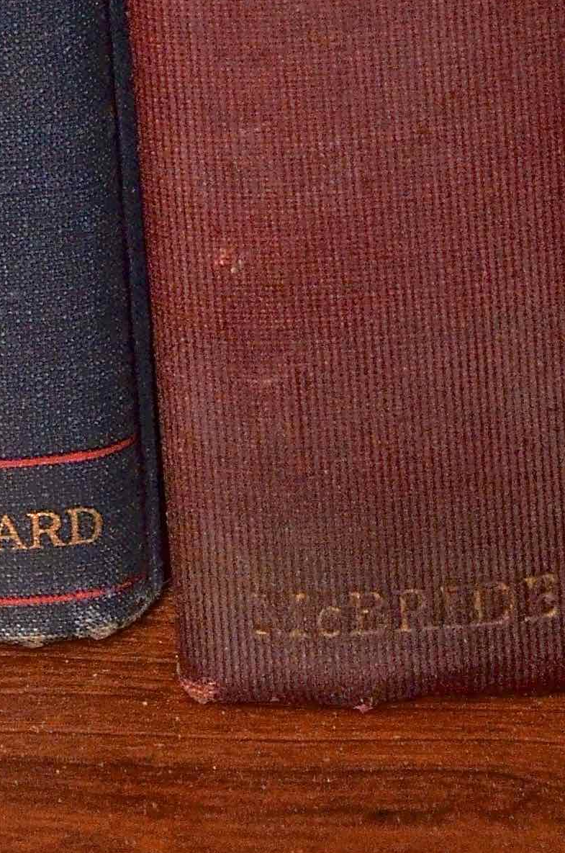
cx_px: 145
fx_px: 10616
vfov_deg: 4.6
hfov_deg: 3.0
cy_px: -580
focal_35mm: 449
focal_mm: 72
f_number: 6.3
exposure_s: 1/160
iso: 800
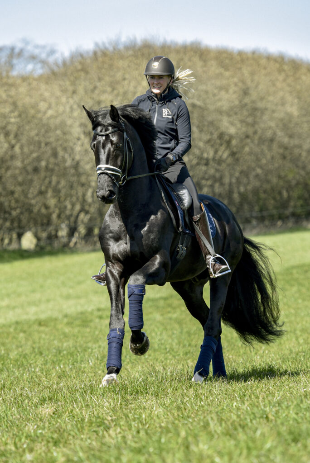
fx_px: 2064
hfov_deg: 8.6
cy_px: 232
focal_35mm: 160
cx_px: 155
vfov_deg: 12.8
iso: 400
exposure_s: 1/2000
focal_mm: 160
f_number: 4
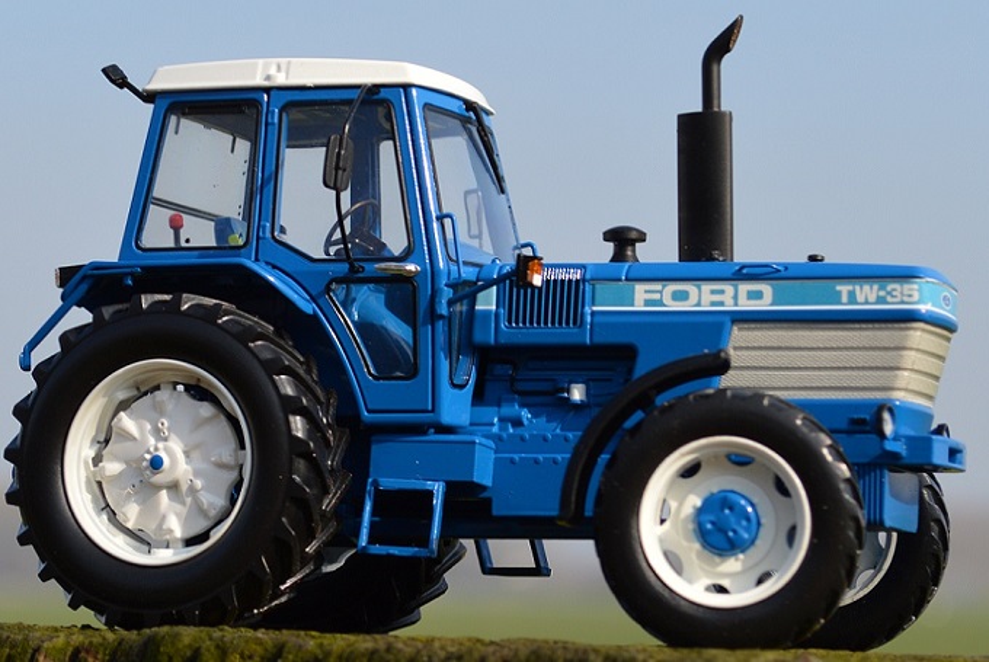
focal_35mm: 82
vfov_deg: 16.6
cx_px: 494
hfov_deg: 24.6
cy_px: 331
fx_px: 2269
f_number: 7.1
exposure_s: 1/200
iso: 100
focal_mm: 55
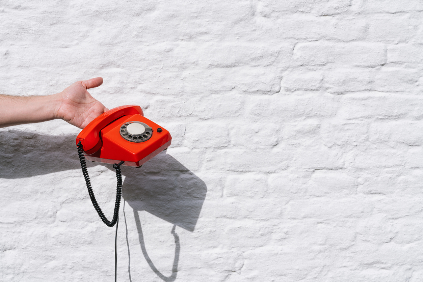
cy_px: 141
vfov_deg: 19.5
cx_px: 212
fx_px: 823
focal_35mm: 70
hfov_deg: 28.8
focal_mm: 70
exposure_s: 1/800
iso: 100
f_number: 8
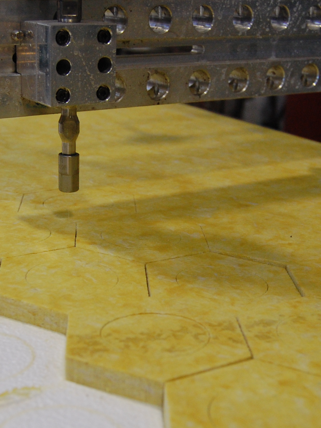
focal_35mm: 63
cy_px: 248
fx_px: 779
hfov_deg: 23.1
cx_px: 100
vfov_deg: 30.7
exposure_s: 1/100
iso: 800
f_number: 4.5
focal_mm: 22
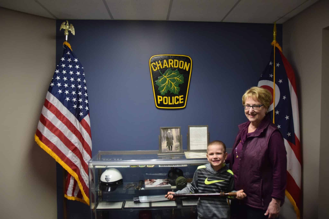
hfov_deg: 61.9
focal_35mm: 30
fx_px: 274
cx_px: 164
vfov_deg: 43.6
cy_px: 110
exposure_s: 1/60
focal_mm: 20
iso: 1400
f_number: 3.5
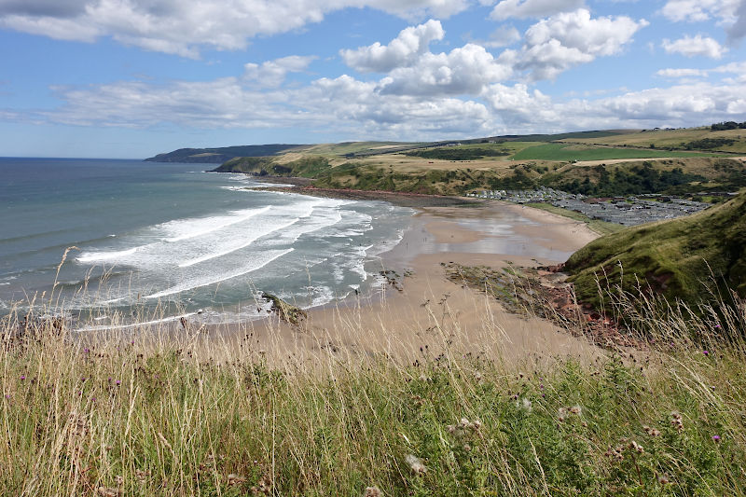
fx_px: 497
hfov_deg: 73.8
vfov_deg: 53.1
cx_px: 373
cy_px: 248
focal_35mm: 24
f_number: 8
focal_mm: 8.8
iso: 125
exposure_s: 1/400
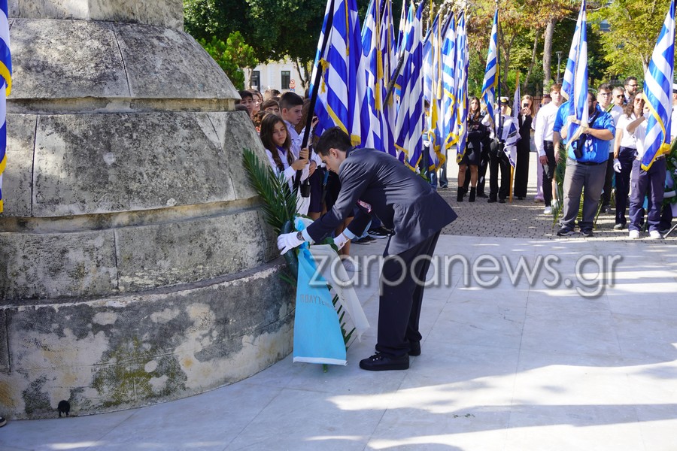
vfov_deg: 34.2
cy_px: 226
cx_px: 338
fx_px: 733
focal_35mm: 39
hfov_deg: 49.6
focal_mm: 26
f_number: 5
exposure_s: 1/160
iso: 100
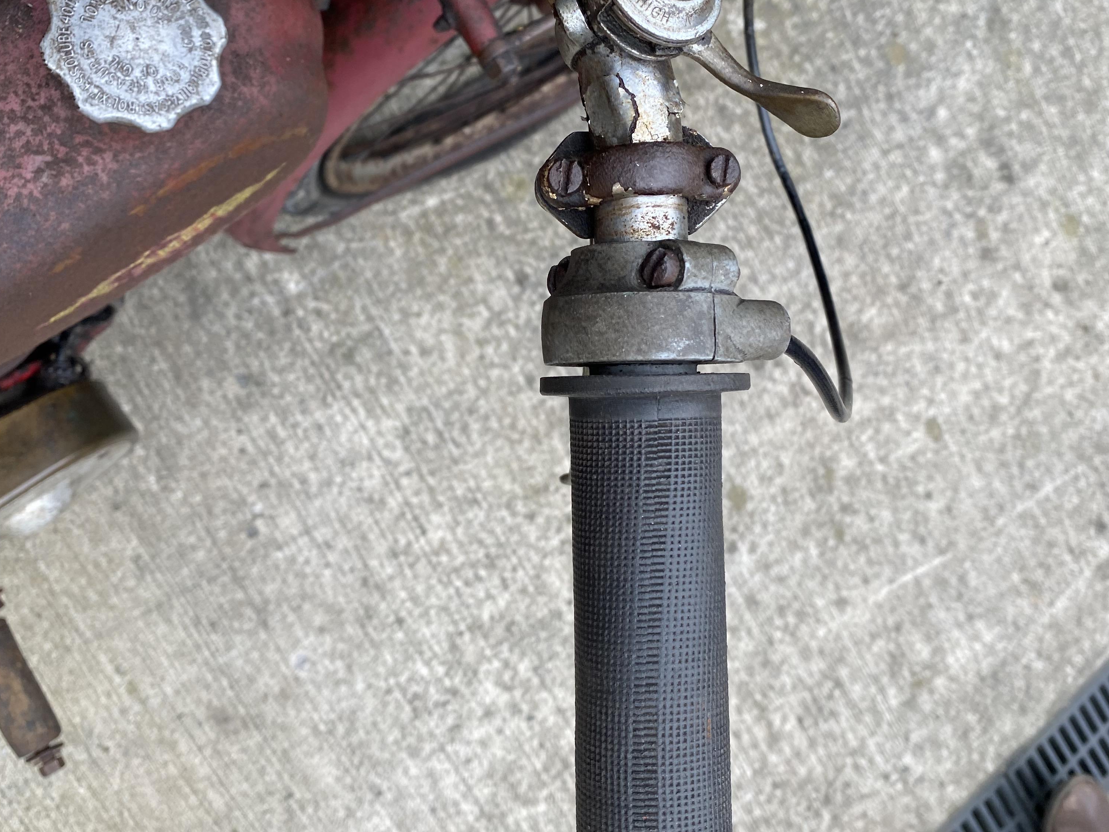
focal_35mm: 35
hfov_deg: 52.6
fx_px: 1121
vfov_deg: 40.7
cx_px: 555
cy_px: 382
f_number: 1.8
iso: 32
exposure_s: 1/254
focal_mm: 4.25
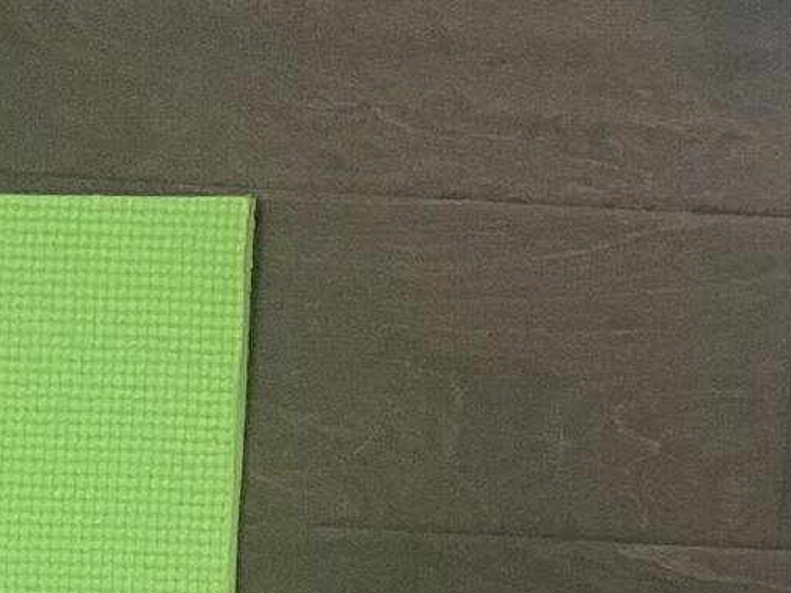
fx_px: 2262
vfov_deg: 14.9
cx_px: 1428
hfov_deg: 16.5
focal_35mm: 99
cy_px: 226
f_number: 1.6
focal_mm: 4.2
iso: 400
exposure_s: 1/60
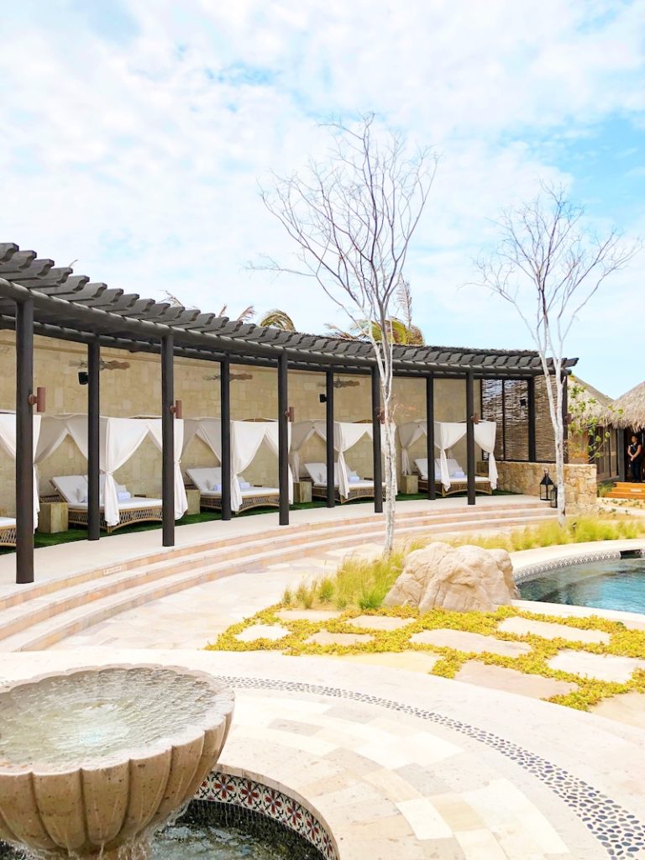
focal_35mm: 28
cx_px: 322
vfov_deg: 63.4
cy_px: 430
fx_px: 696
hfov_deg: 49.7
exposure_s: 1/1499
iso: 20
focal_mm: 4
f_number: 1.8
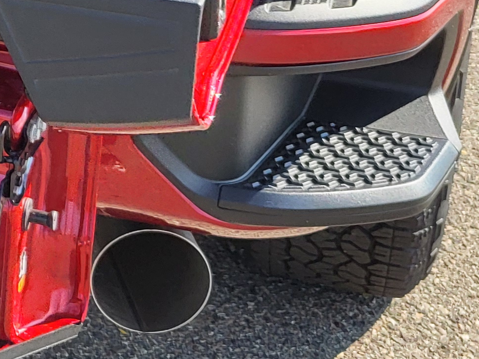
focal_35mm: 107
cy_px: -147
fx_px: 1481
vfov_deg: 13.2
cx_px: -409
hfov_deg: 15.5
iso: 40
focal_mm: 5.4
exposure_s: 1/820
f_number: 1.8
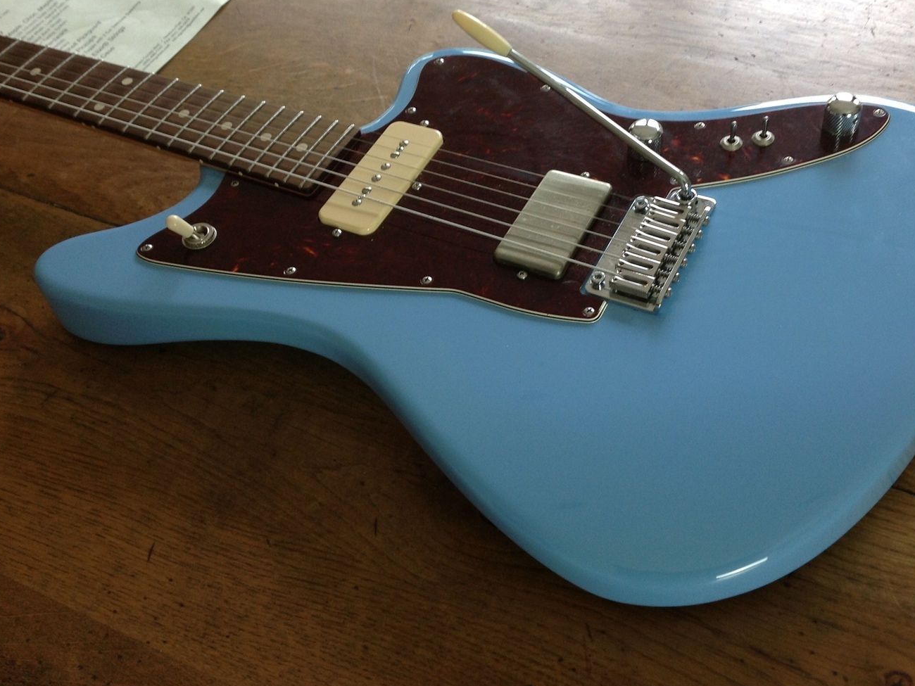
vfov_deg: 33.5
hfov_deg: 43.8
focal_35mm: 43
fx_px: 1137
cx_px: 519
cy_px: 290
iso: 50
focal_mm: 4.28
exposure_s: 1/17
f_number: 2.4
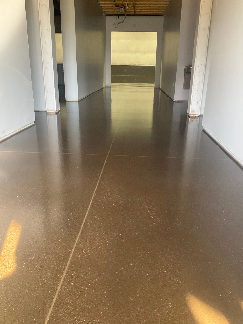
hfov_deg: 48.2
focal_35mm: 29
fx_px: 271
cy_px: 162
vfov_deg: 61.7
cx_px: 122
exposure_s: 1/70
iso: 64
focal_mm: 3
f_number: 1.8
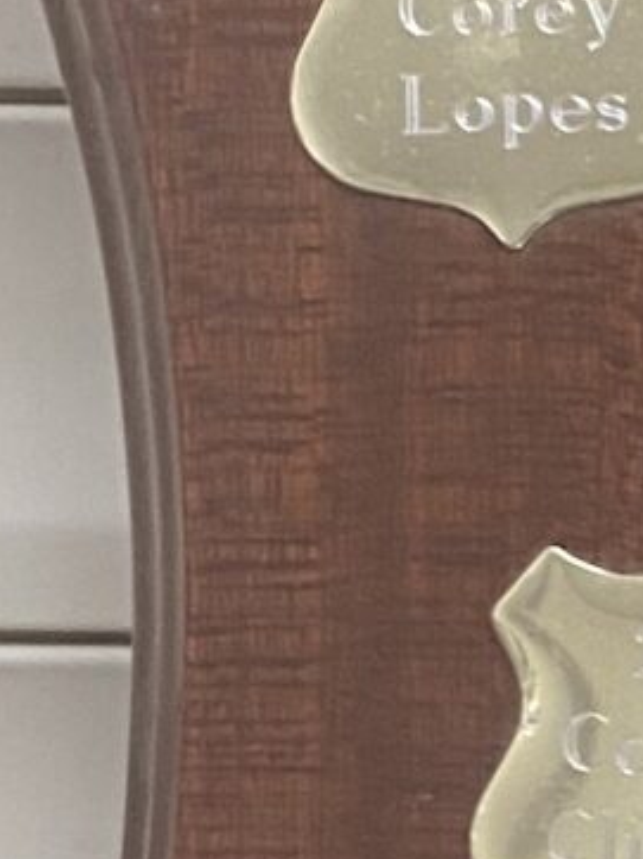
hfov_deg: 7.0
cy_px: 1424
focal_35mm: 184
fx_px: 4563
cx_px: 2105
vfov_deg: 10.3
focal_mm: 4.25
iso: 80
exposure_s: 1/50
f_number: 1.8
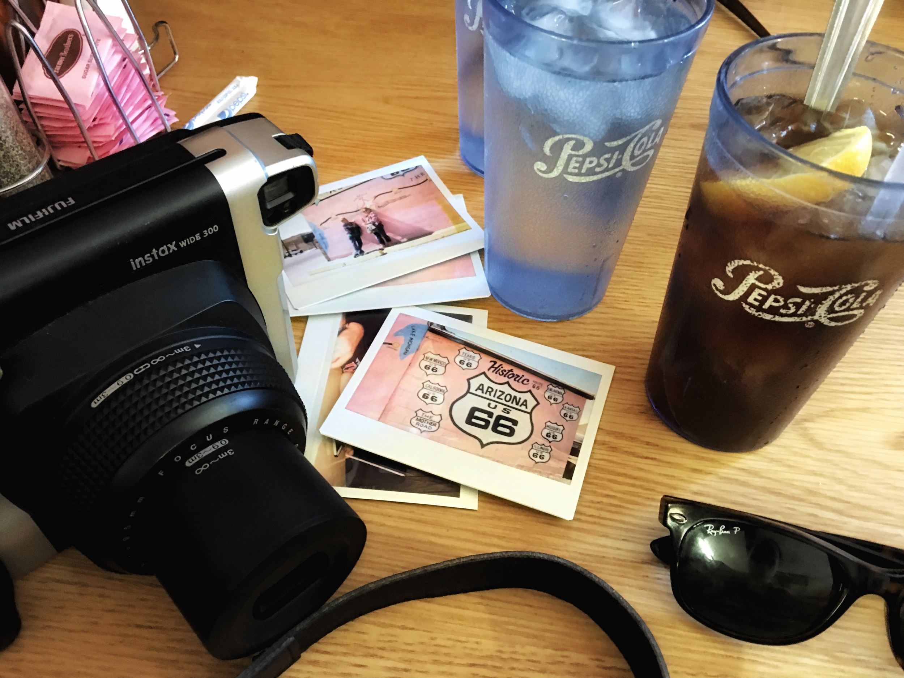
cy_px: 339
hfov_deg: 61.7
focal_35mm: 29
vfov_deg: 48.2
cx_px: 452
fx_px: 757
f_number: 2.2
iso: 64
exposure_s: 1/4
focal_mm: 4.15
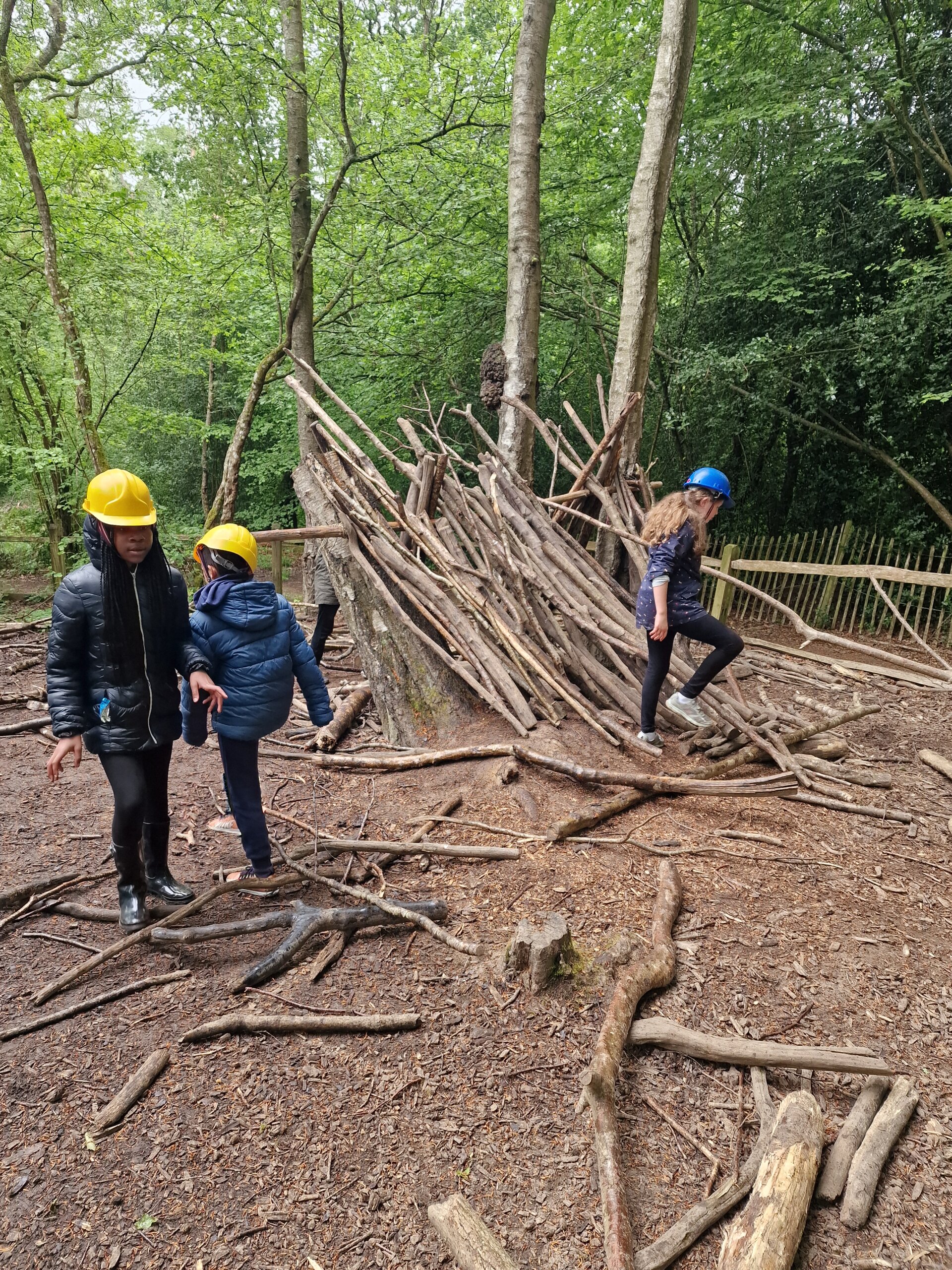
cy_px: 635
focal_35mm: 23
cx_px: 476
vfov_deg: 73.9
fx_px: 843
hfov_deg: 58.9
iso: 160
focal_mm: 6.4
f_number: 1.8
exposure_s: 1/180
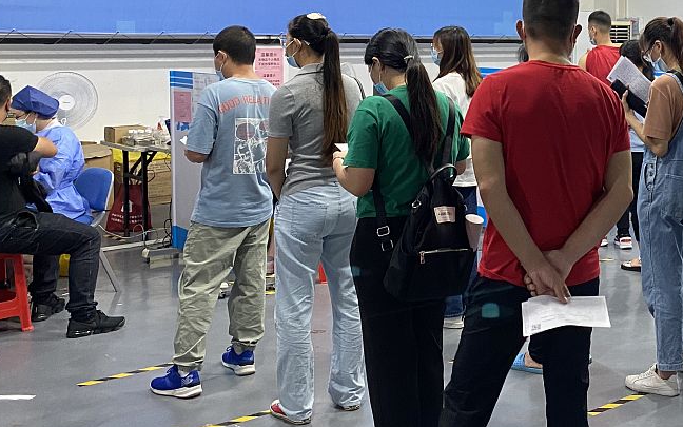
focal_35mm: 51
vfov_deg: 24.7
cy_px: 52
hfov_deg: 37.8
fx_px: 949
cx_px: 567
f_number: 1.8
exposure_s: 1/50
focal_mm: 4.25
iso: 160
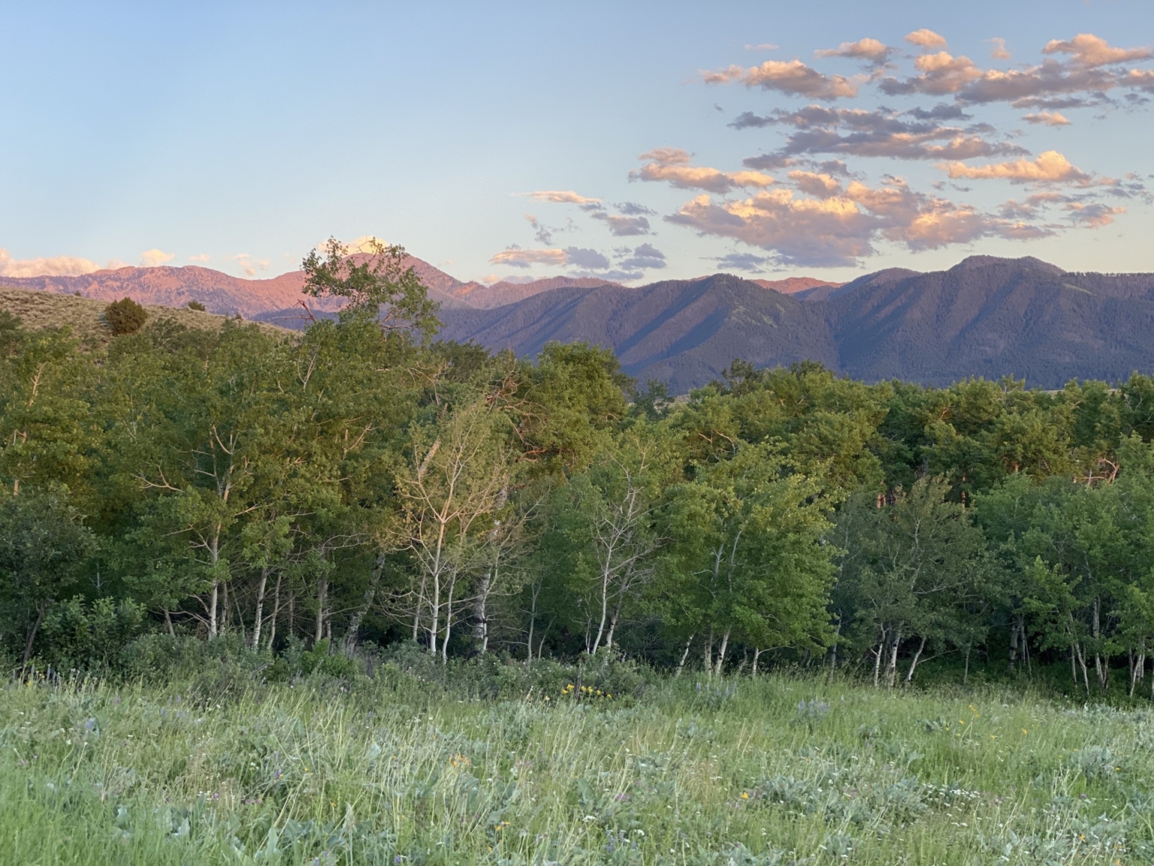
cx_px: 577
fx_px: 1734
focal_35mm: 52
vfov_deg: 28.0
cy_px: 433
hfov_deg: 36.8
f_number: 2
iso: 32
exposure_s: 1/122
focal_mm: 6
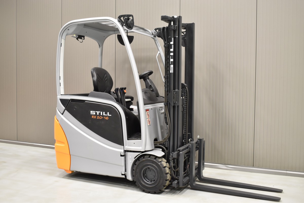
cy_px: 102
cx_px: 152
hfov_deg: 49.6
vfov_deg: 34.2
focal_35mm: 39
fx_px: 329
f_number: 5
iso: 800
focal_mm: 26
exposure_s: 1/15
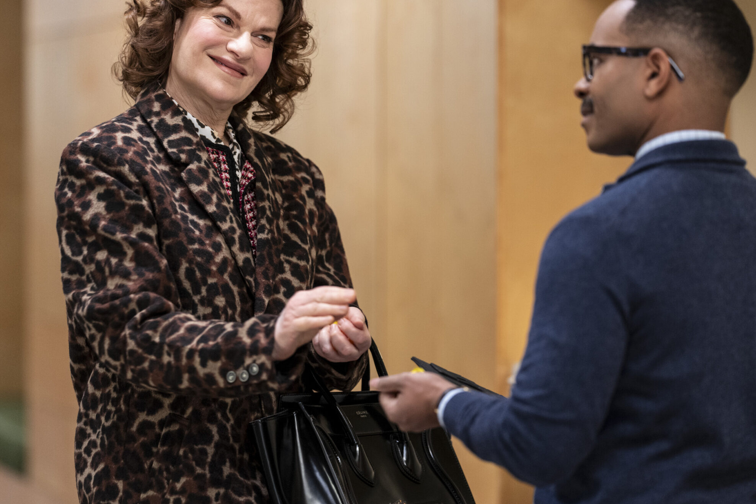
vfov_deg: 7.8
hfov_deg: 11.7
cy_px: 219
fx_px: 3675
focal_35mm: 175
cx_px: 416
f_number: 1.8
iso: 1600
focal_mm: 135
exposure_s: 1/200
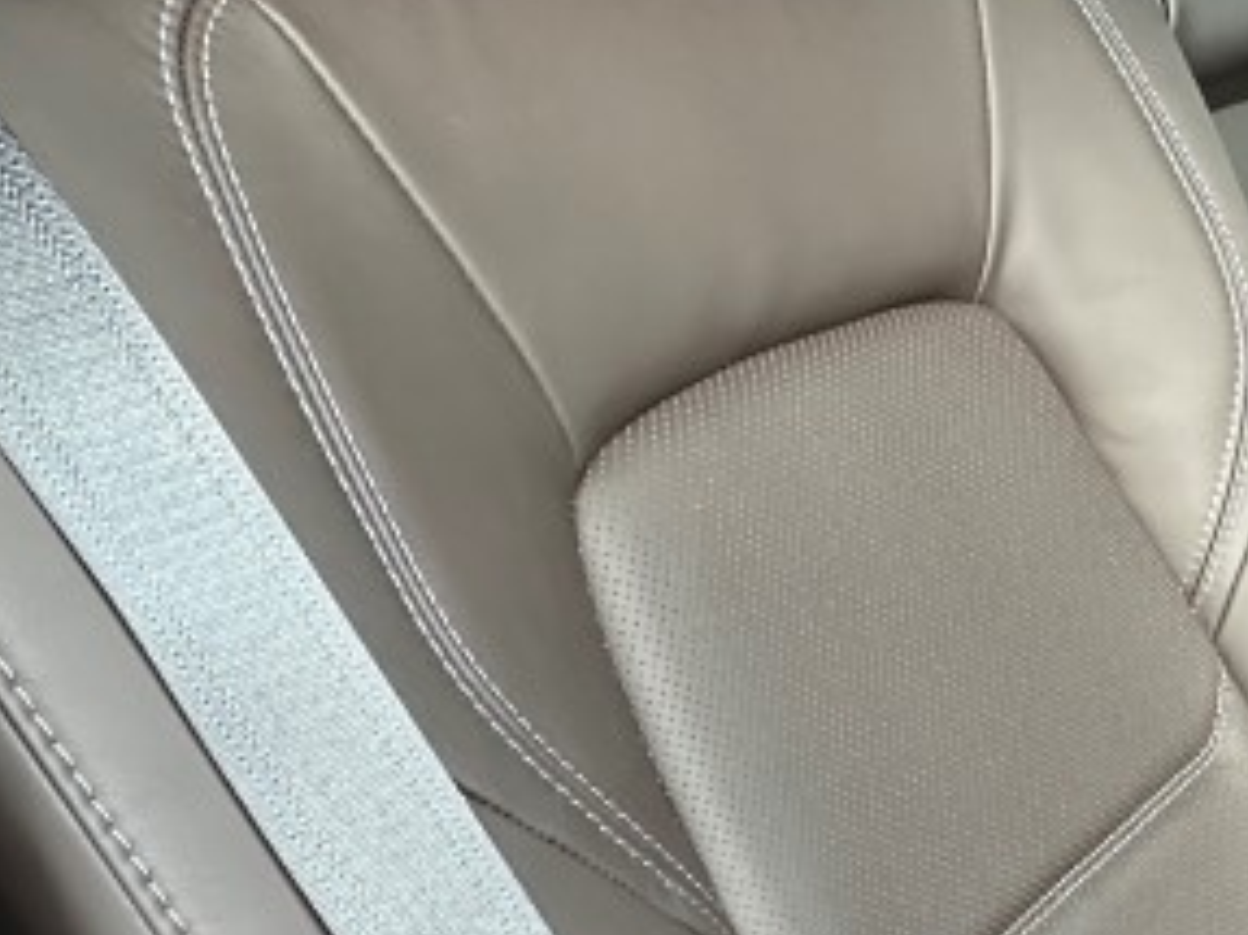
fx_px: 1802
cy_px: 1122
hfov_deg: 35.2
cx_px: 1200
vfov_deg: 26.0
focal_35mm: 50
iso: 500
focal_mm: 2.22
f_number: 2.2
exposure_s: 1/60
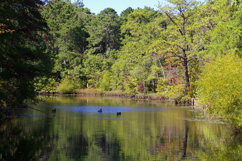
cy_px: 80
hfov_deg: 18.2
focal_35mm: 112
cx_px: 121
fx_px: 756
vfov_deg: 12.2
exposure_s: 1/350
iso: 200
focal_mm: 75
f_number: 8
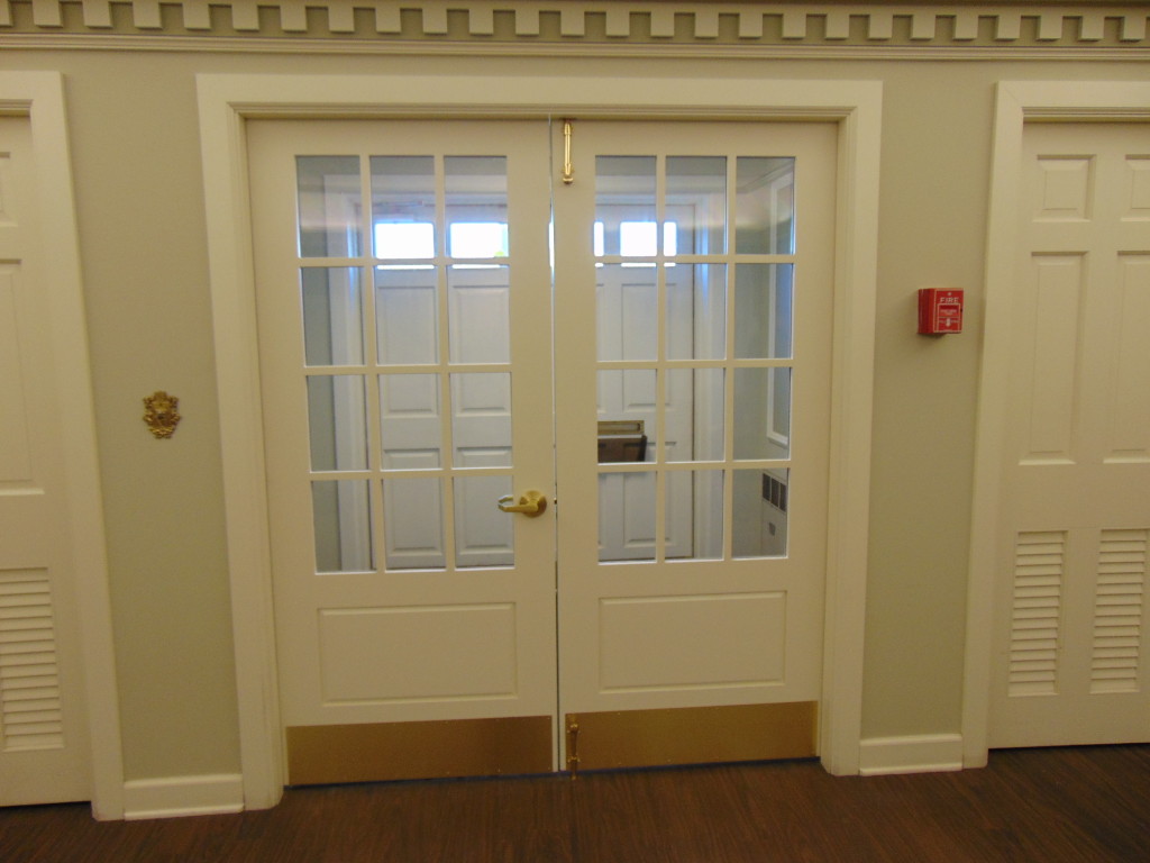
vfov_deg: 54.9
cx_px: 575
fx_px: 831
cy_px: 432
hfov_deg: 69.4
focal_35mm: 25
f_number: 3
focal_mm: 4.5
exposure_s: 1/30
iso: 100
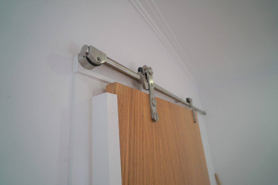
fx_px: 124
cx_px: 139
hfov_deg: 96.7
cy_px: 92
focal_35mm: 16
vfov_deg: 73.8
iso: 250
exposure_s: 1/60
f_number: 4
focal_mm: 16
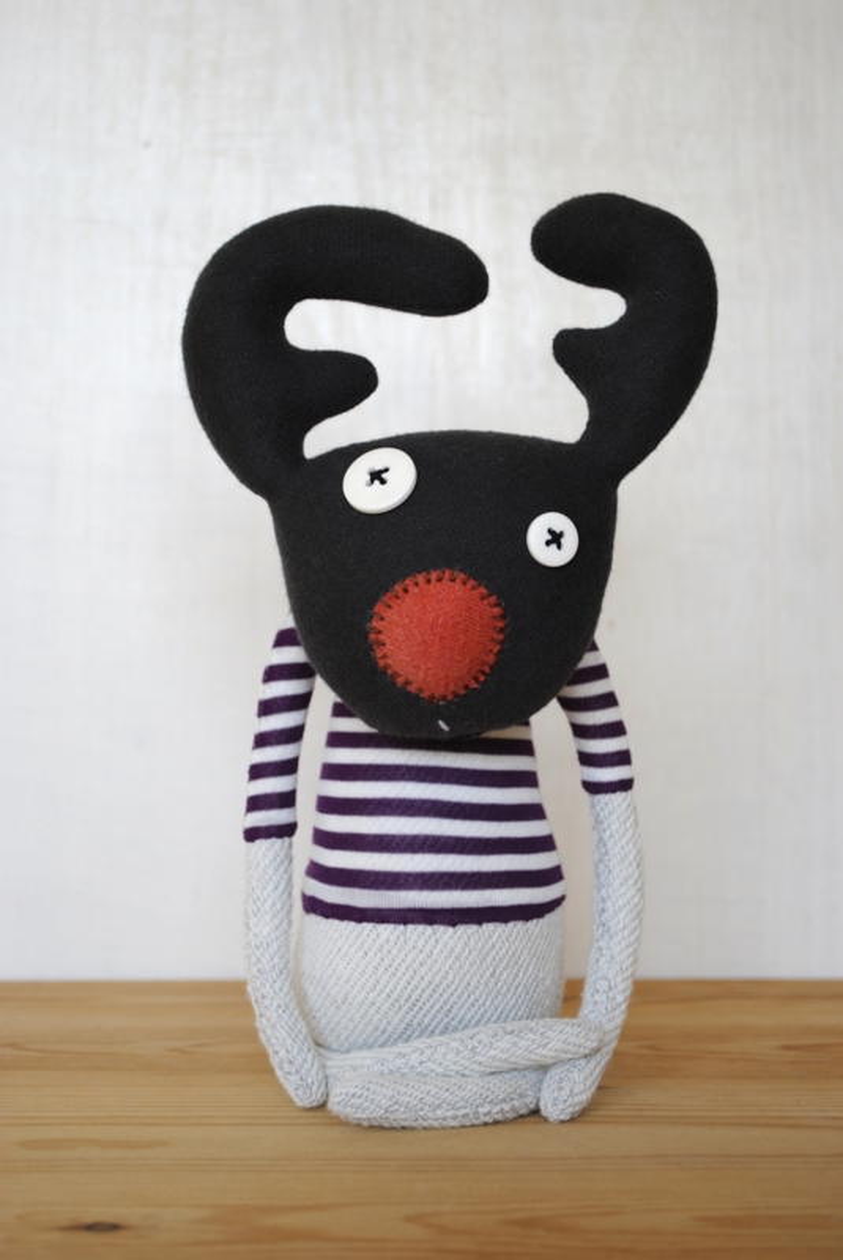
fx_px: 2103
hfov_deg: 22.7
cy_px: 630
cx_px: 422
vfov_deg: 33.4
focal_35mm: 60
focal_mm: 40
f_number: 5.3
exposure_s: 1/40
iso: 100
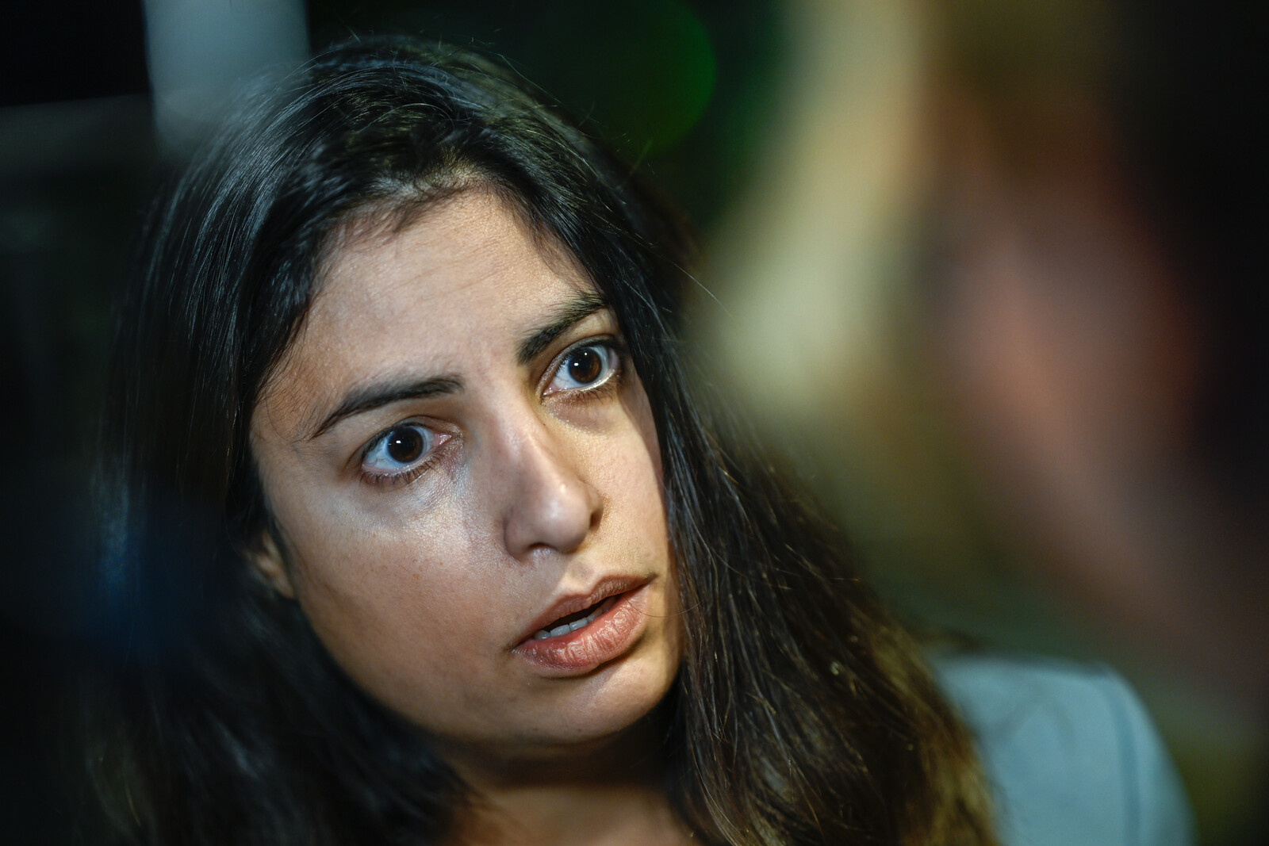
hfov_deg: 15.2
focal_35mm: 135
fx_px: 4759
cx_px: 634
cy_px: 423
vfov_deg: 10.2
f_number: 1.8
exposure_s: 1/640
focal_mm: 135
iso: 1000
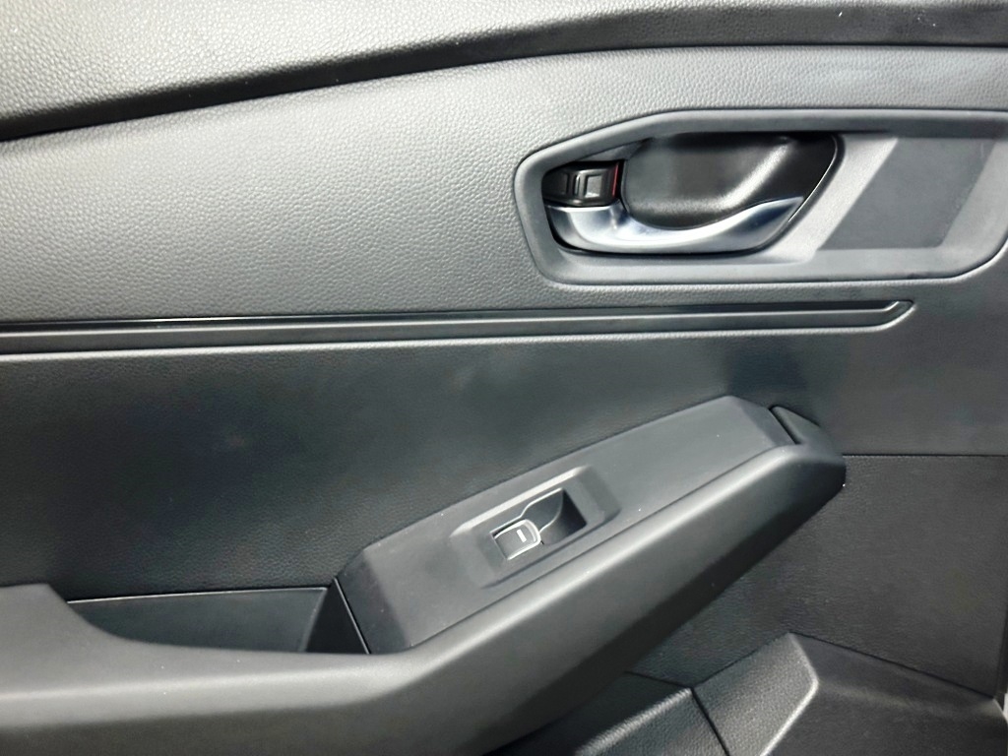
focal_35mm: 48
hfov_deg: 39.7
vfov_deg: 30.3
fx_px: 1398
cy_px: 378
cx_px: 504
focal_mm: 6.86
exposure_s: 1/30
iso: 500
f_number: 1.78
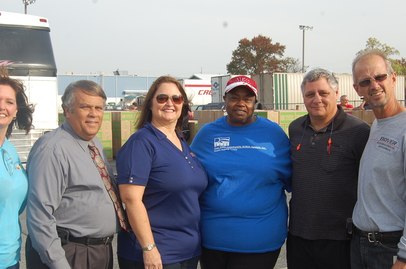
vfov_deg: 25.4
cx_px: 190
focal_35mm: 53
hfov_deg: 37.6
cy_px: 150
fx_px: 597
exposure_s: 1/250
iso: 320
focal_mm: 30
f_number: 8
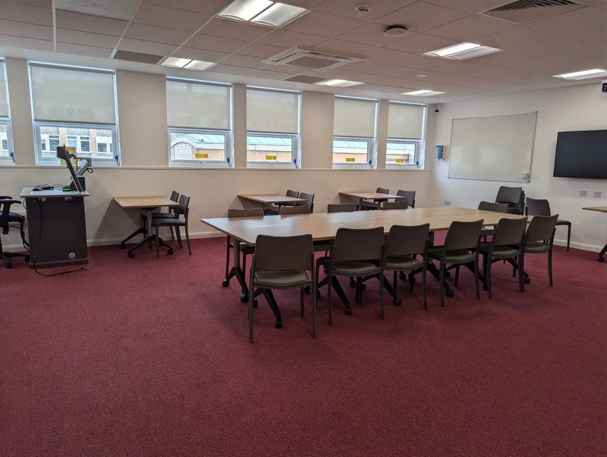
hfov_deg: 71.5
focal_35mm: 24
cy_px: 228
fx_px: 421
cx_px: 304
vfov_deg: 56.9
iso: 45
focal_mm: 6.81
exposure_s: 1/296
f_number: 1.85
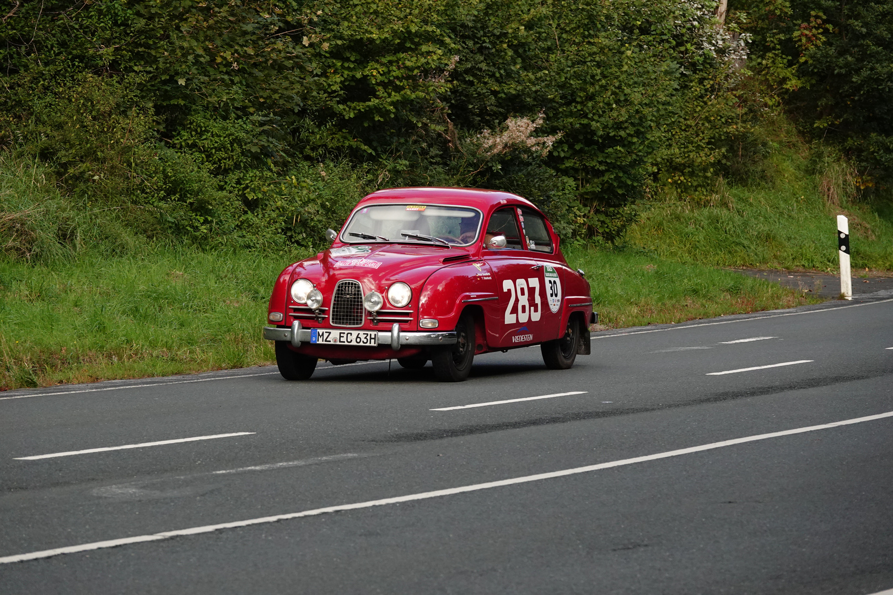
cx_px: 446
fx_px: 4961
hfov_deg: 10.3
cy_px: 298
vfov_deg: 6.9
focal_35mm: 200
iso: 640
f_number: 4
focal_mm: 73.24
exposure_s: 1/1600
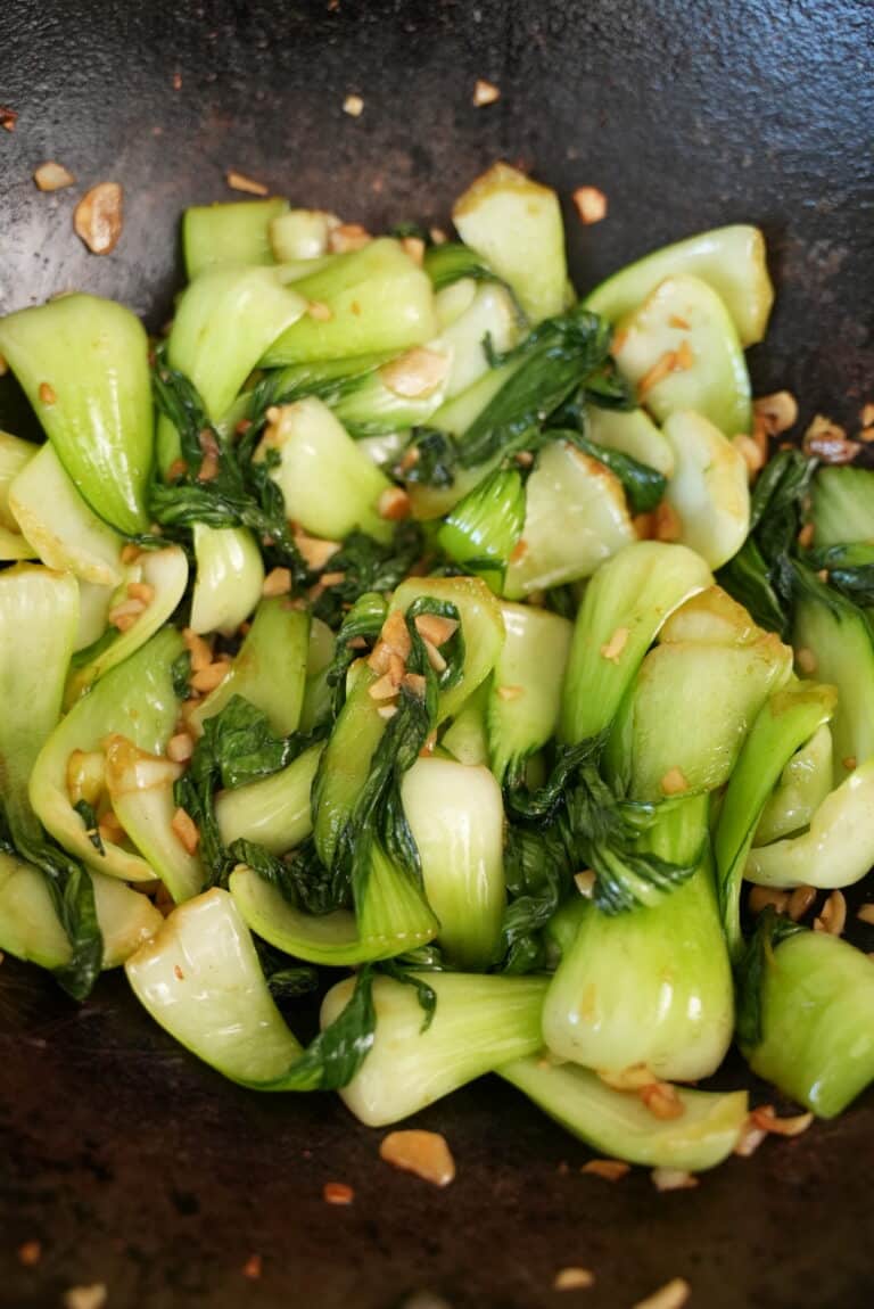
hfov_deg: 36.6
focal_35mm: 36
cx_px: 437
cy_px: 654
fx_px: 1320
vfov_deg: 52.7
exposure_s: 1/320
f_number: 3.5
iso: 4000
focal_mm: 36.3
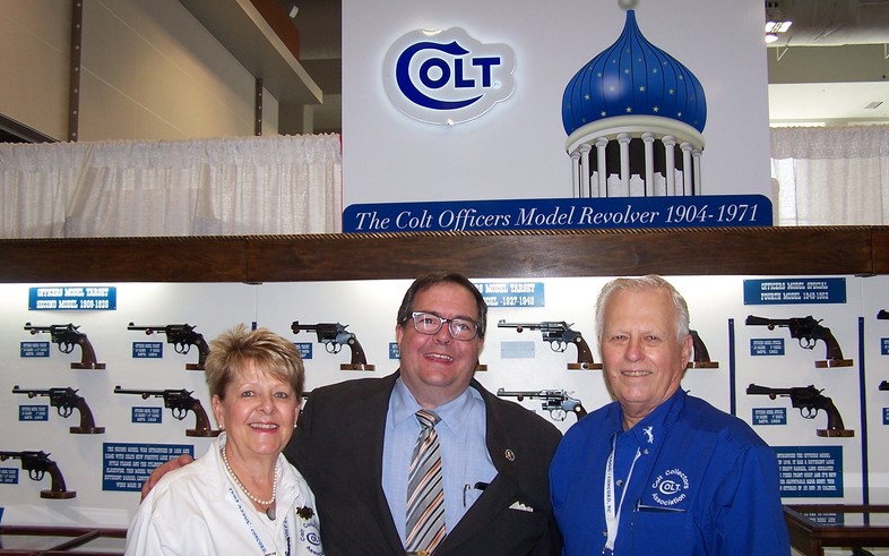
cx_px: 451
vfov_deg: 31.2
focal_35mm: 41
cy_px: 299
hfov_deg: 48.2
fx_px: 993
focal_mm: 6.3
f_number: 2.8
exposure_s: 1/60
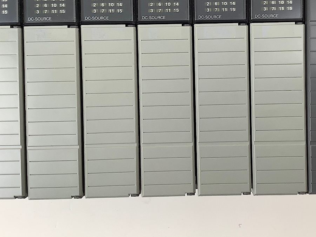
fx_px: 374
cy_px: 89
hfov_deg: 45.4
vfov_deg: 34.9
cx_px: 197
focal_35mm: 41
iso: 80
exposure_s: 1/100
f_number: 2.4
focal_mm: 3.3
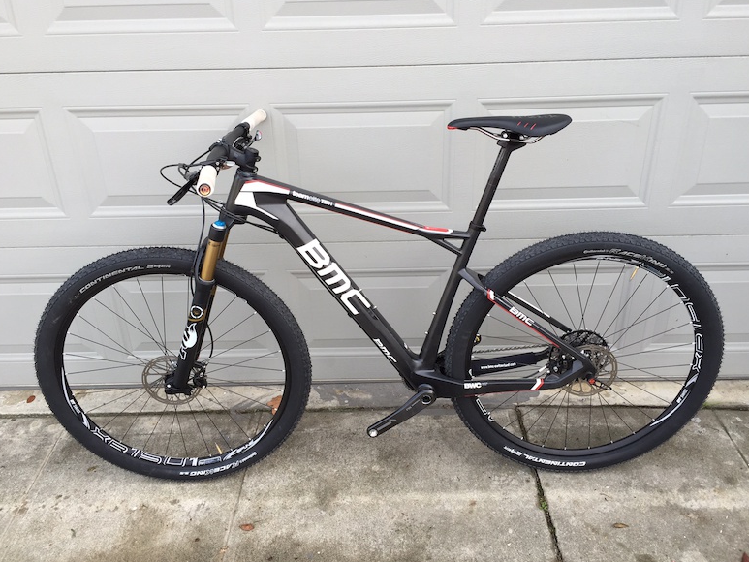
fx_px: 649
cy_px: 278
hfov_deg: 60.0
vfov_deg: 46.8
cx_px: 375
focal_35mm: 30
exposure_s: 1/146
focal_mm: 4.15
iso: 32
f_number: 2.2
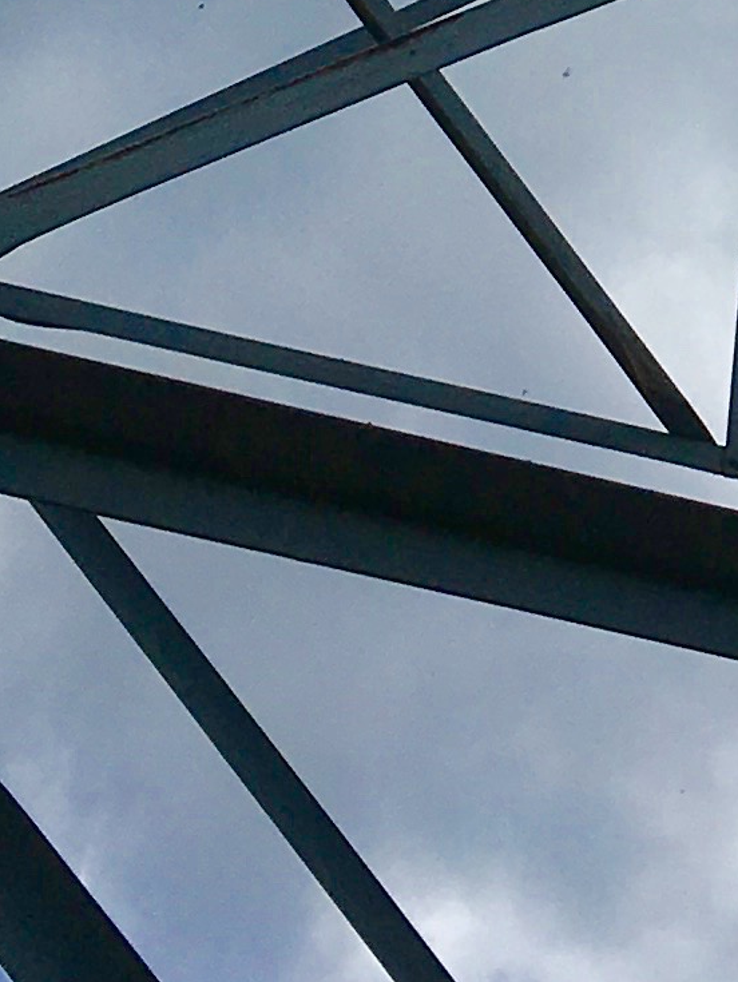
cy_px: -961
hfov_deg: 9.1
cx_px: 1054
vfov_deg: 11.3
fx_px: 4516
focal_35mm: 159
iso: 25
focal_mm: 4.15
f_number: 2.2
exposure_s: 1/6410
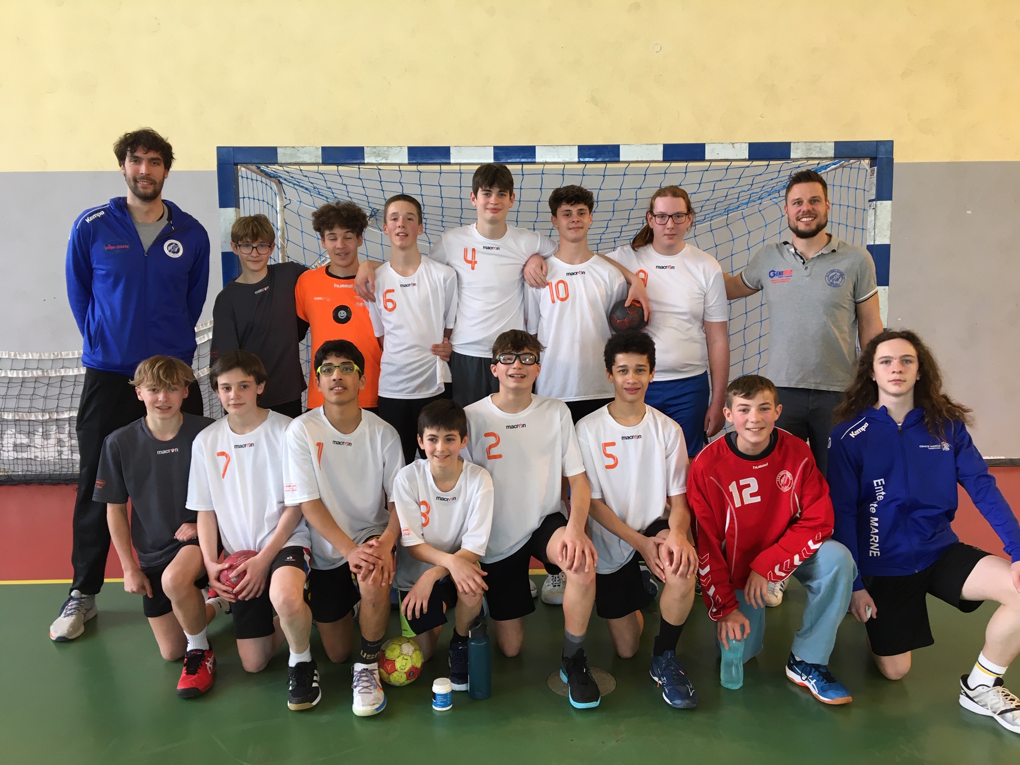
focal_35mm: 29
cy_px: 382
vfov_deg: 48.2
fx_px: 855
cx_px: 510
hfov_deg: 61.7
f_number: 2.2
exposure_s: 1/33
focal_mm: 4.15
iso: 32
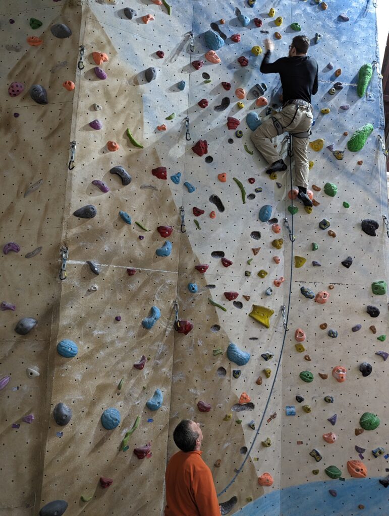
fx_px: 359
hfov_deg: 56.9
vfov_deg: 71.5
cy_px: 258
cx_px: 194
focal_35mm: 24
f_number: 1.85
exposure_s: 1/33.3
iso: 591
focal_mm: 6.81
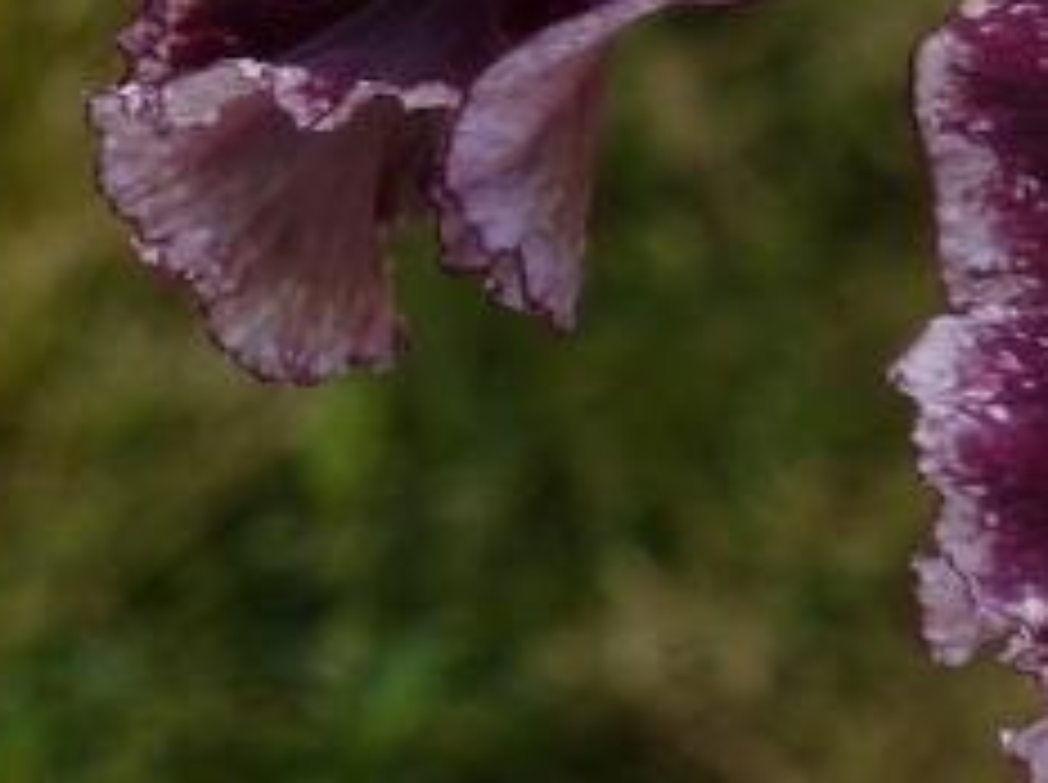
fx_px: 19104
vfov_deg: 2.3
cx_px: 1610
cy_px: -374
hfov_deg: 3.1
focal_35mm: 632
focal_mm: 24.1
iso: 80
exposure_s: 1/250
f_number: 4.5
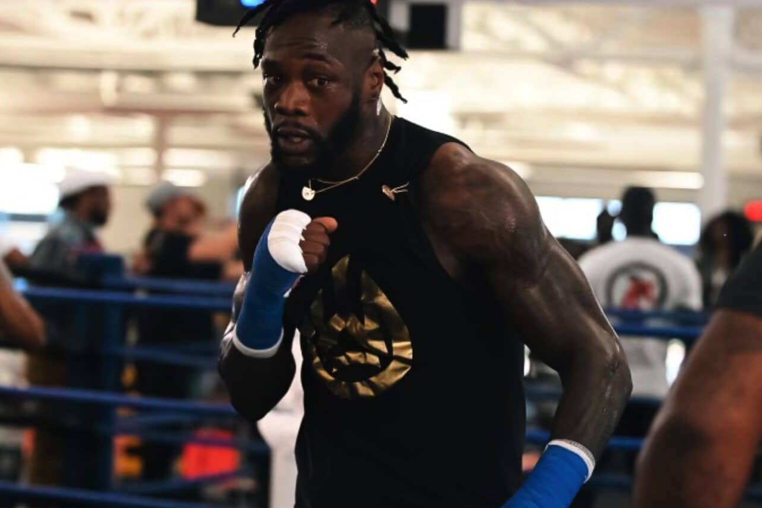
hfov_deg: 20.0
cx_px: 385
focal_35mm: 102
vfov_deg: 13.4
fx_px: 2159
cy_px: 267
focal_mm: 85
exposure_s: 1/1000
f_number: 2.8
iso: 10000
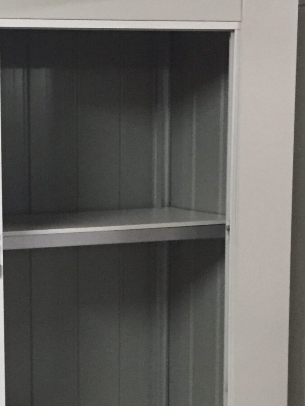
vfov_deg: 23.7
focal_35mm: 82
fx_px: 963
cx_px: -13
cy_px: 269
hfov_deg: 17.5
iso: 320
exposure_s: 1/33
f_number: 2.2
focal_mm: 4.15
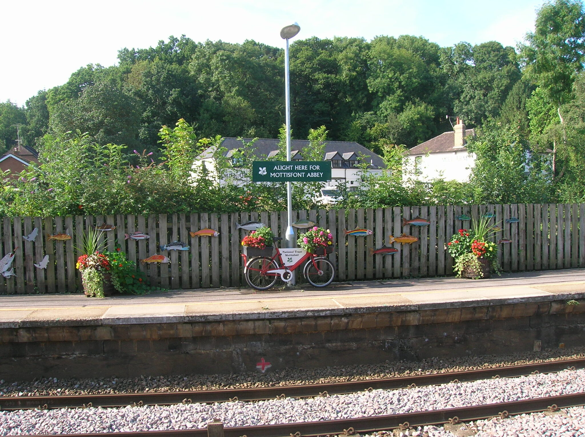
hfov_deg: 54.0
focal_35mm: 34
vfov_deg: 41.7
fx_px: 574
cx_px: 292
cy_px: 218
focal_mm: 5.7
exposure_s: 1/100
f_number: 4.9
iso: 50
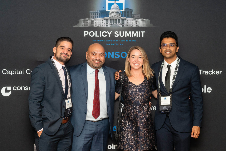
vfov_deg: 16.1
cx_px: 113
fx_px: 534
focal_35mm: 85
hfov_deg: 23.9
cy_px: 76
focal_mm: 85
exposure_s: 1/125
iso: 2500
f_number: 3.5
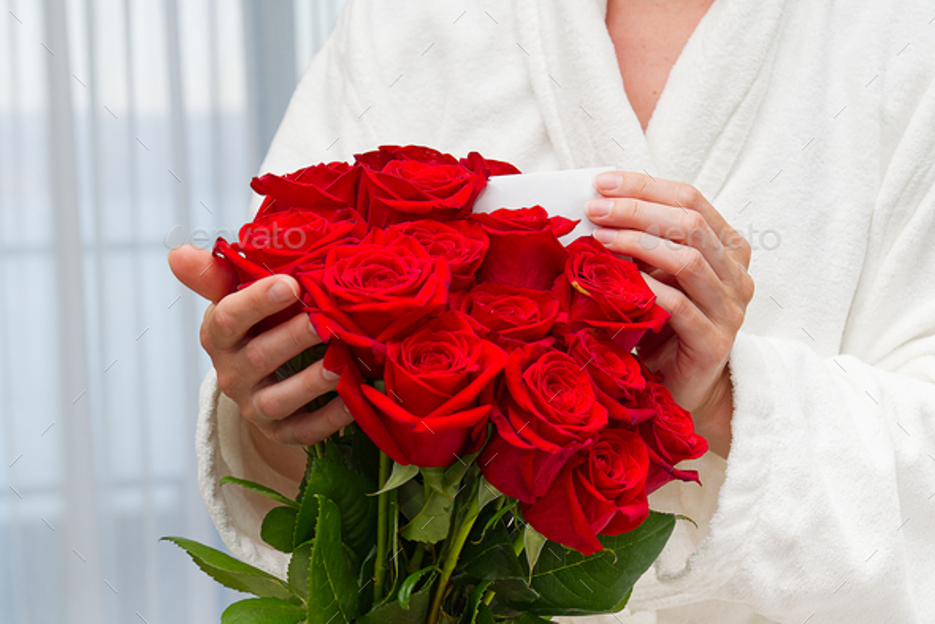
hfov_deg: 24.6
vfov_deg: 16.6
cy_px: 312
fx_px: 2144
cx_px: 468
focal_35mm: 82
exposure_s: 1/100
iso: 125
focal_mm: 55
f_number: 5
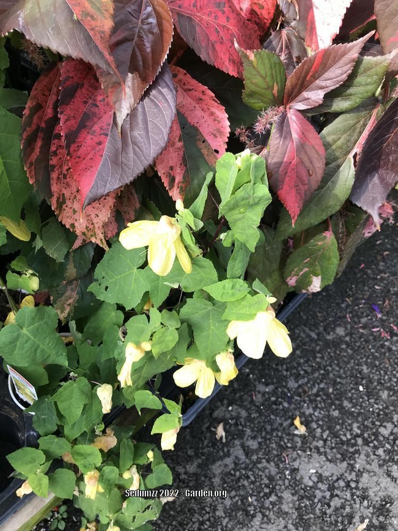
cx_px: 199
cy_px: 266
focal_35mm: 28
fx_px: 429
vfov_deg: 63.4
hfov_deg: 49.7
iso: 20
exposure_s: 1/122
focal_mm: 3.99
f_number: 1.8
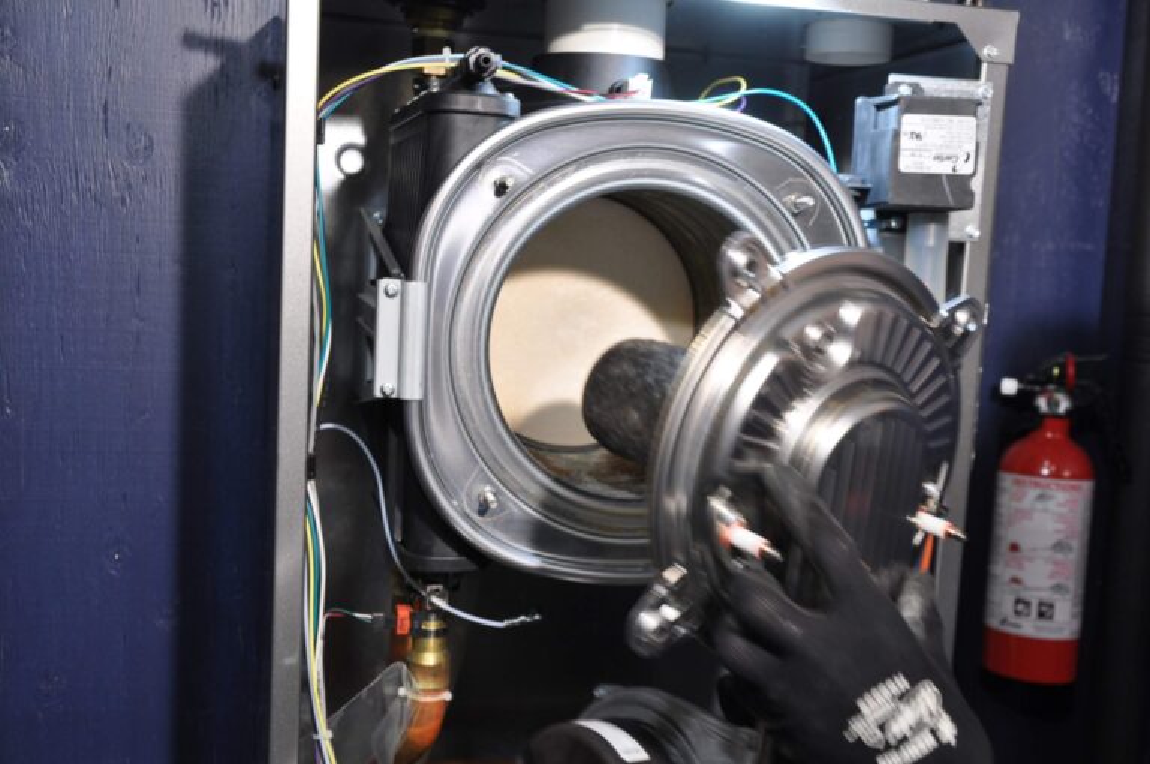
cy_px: 382
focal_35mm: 39
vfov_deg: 34.1
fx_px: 1244
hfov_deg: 49.6
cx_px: 575
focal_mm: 26
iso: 500
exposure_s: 1/15
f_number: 4
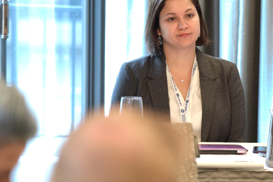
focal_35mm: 281
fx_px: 2131
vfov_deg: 4.9
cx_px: 306
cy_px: 80
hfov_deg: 7.3
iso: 4000
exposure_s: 1/250
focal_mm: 116
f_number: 2.8
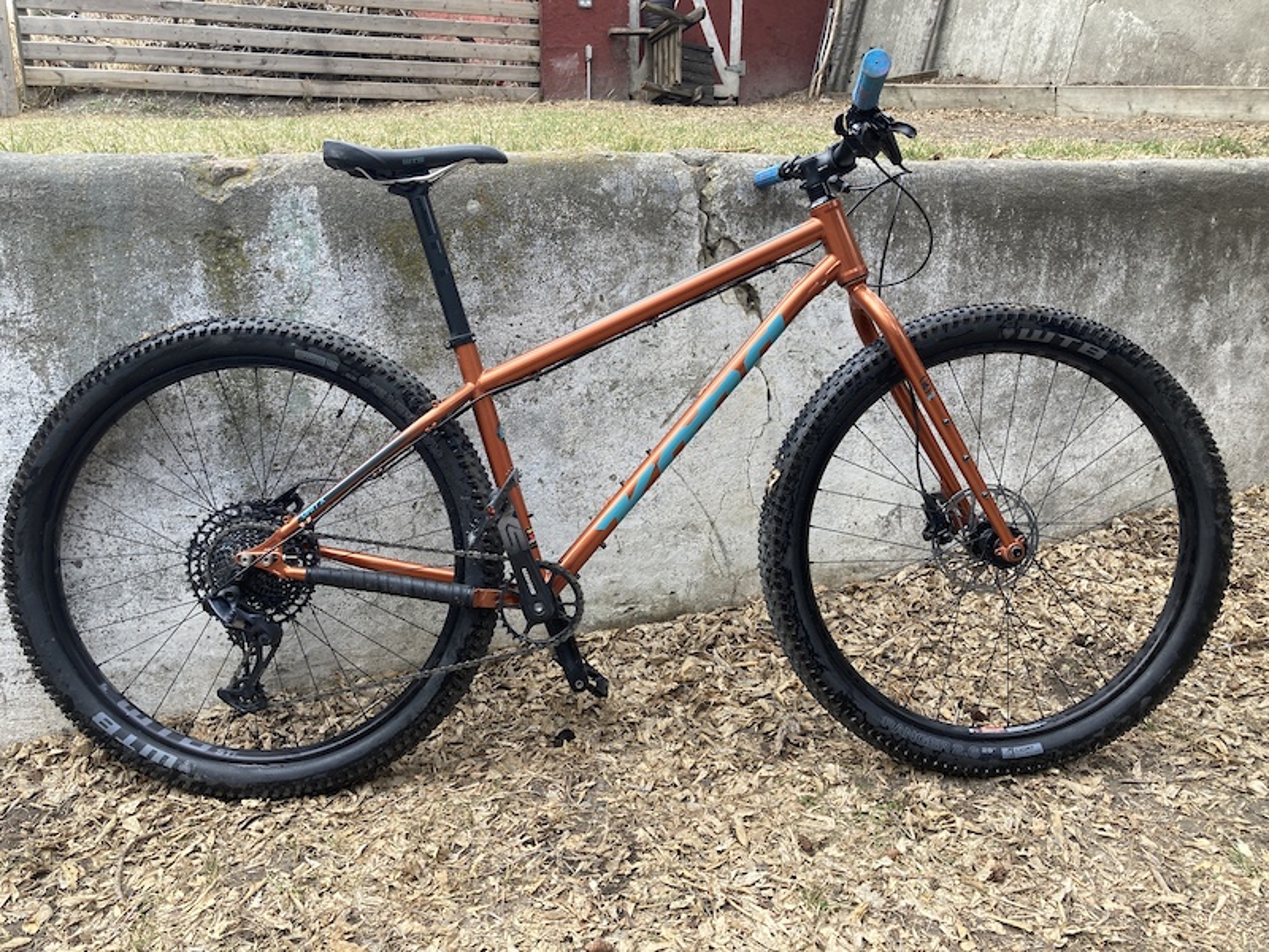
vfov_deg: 49.7
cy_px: 476
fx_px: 1026
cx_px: 634
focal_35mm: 28
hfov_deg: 63.4
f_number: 1.8
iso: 20
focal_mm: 3.99
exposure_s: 1/139
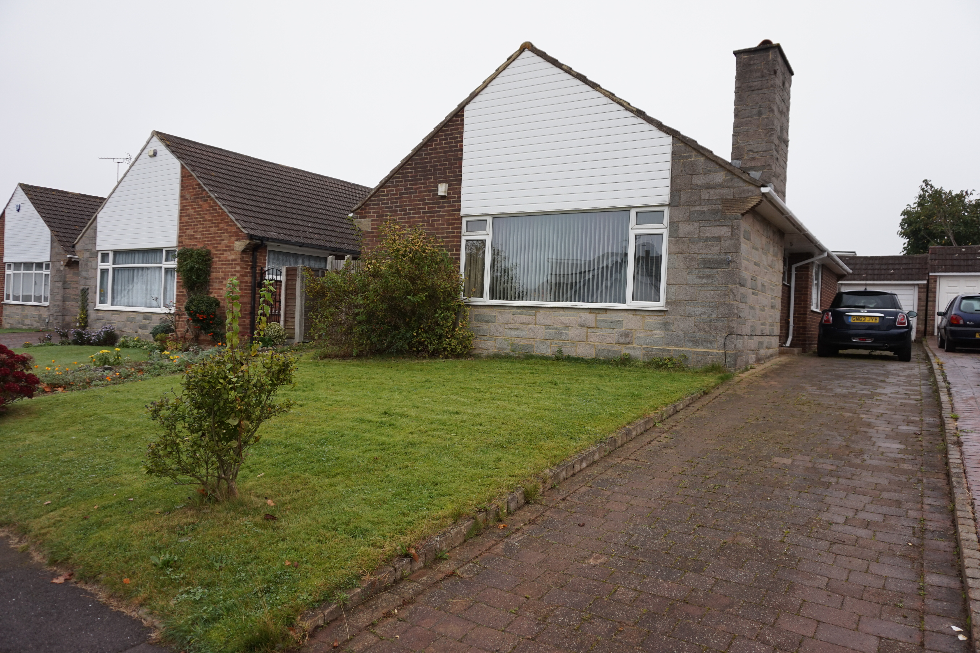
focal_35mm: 24
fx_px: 653
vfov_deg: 53.1
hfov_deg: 73.8
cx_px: 490
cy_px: 326
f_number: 4
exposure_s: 1/160
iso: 125
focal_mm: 16
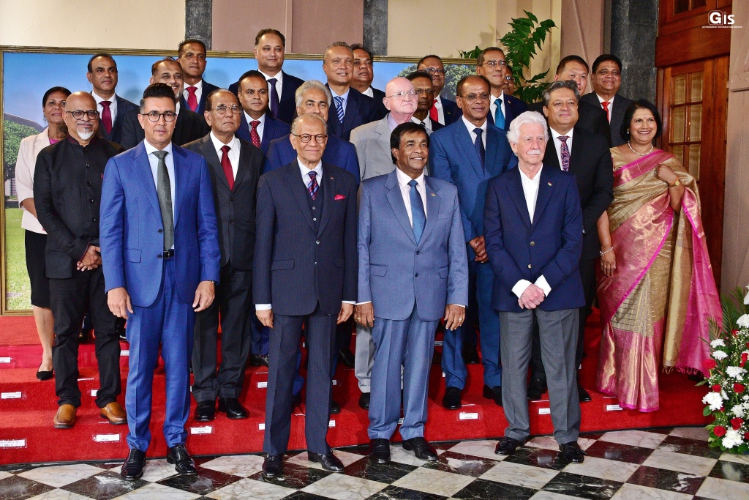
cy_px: 250
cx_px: 374
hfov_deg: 58.7
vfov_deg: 41.1
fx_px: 666
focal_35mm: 32
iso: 2500
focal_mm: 32
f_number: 6.3
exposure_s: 1/200
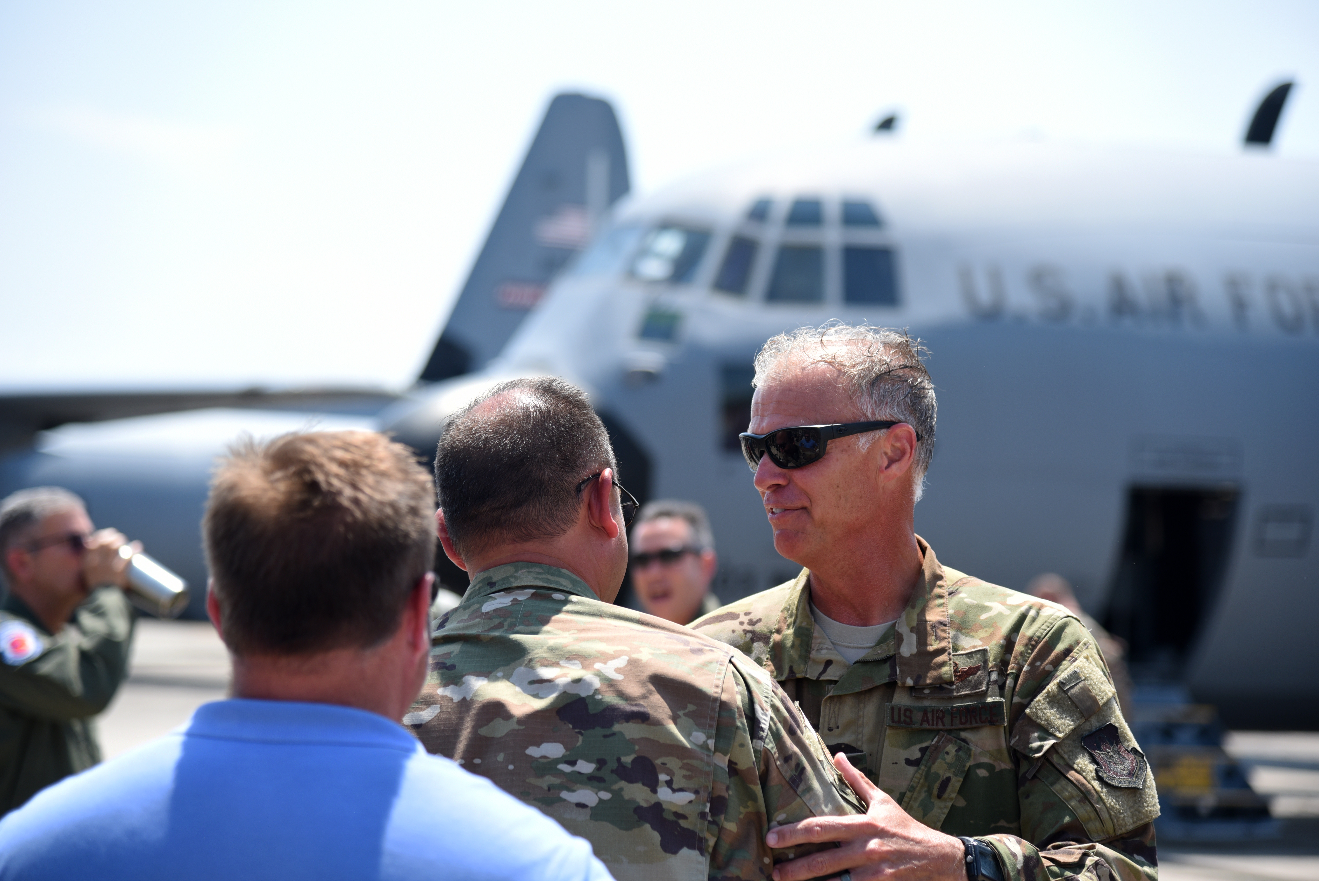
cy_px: 440
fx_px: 4398
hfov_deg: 17.1
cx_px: 660
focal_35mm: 120
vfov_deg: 11.4
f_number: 4.5
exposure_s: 1/1250
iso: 320
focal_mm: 120
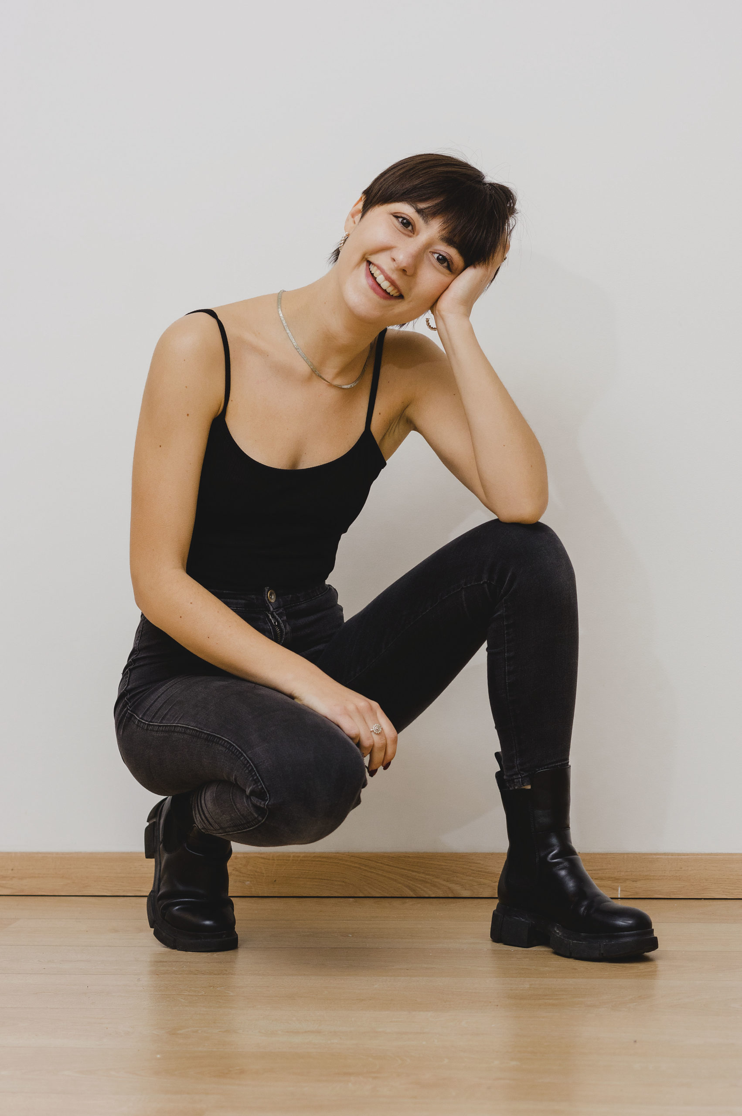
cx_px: 371
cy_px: 558
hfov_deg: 18.1
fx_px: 2323
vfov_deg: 27.0
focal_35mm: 75
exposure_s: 1/100
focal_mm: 50
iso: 400
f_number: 4
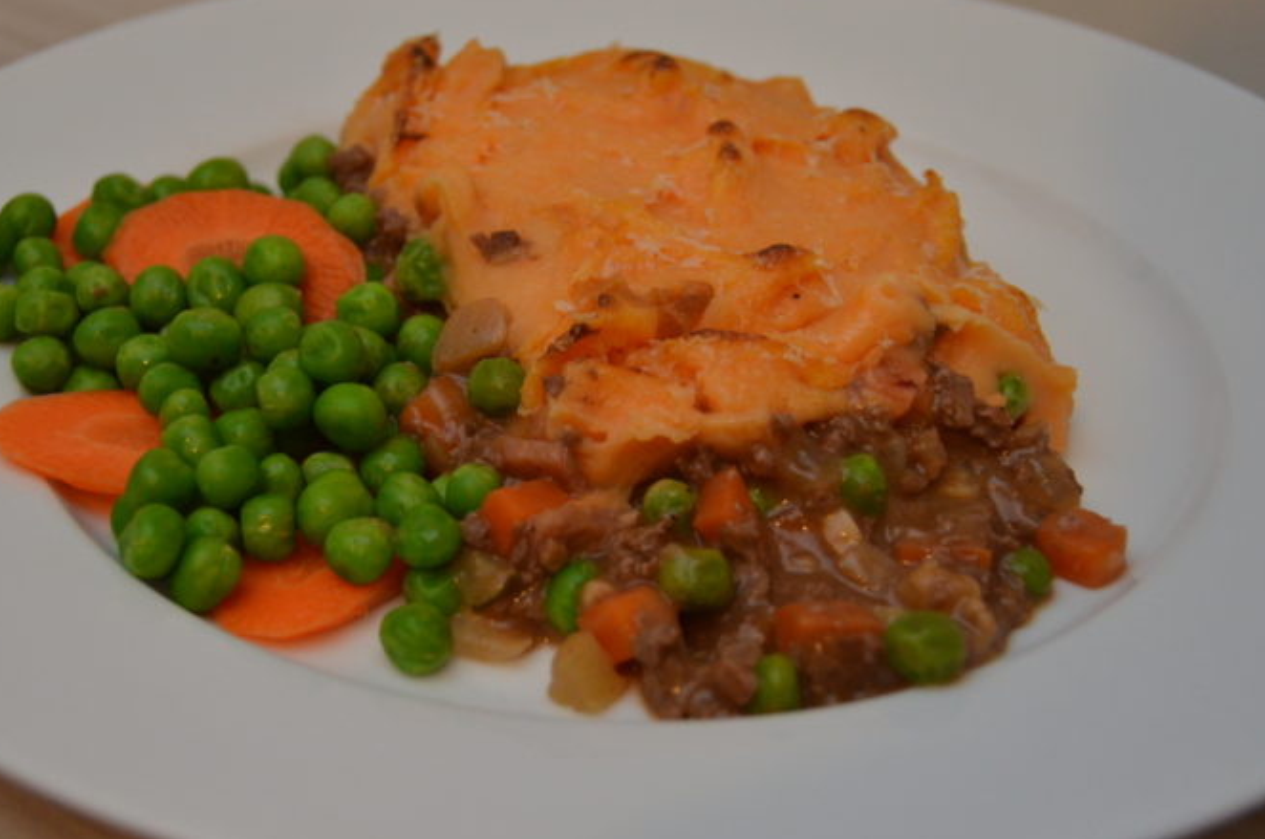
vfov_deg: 17.0
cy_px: 404
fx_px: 2806
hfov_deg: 25.4
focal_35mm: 80
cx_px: 583
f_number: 4.5
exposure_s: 1/60
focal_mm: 46
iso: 1600
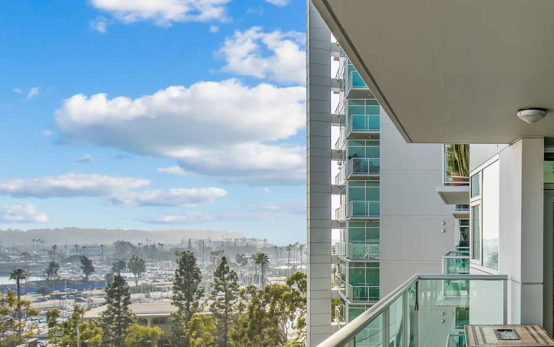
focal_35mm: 37
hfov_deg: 48.9
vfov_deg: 33.0
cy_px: 302
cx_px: 464
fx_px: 559
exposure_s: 1/160
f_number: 9
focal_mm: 12
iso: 100
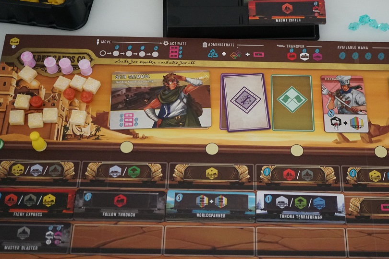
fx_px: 648
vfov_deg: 22.6
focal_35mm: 60
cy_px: 117
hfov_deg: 33.2
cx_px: 243
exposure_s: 1/160
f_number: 3.5
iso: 4000
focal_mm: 30
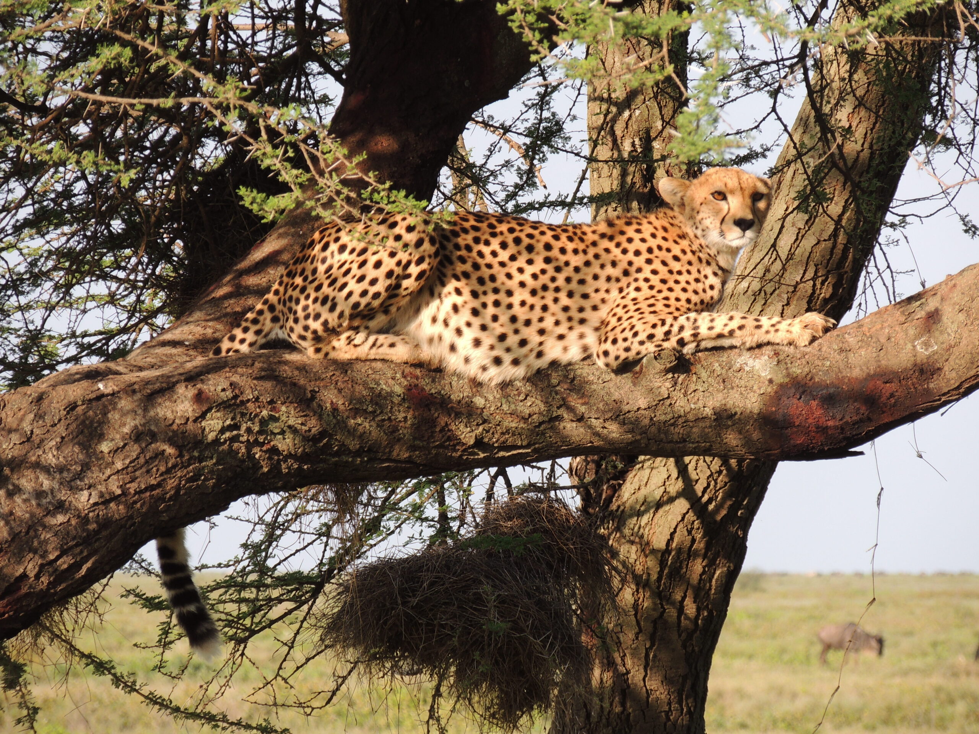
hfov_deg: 4.2
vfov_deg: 3.2
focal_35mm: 470
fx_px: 13292
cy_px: 367
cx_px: 490
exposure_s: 1/250
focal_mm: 83.8
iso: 110
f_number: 4.9
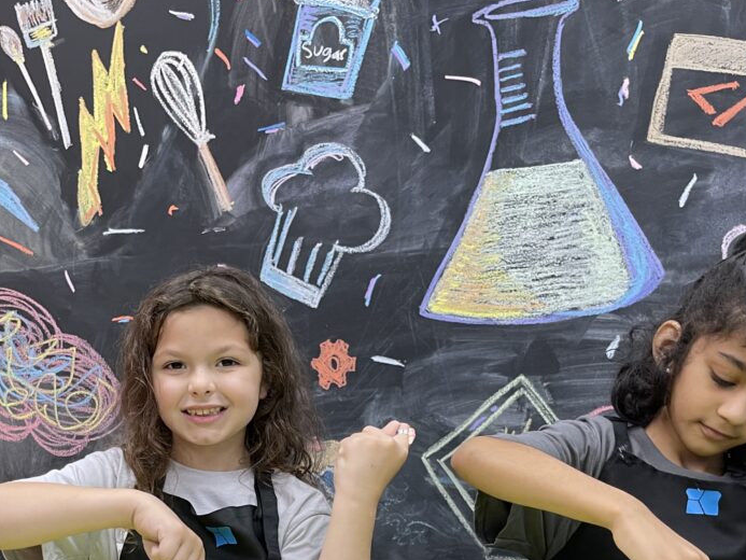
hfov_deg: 38.8
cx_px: 206
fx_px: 1035
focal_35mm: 48
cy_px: 460
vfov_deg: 29.5
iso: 80
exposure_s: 1/60
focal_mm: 5.1
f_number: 1.6
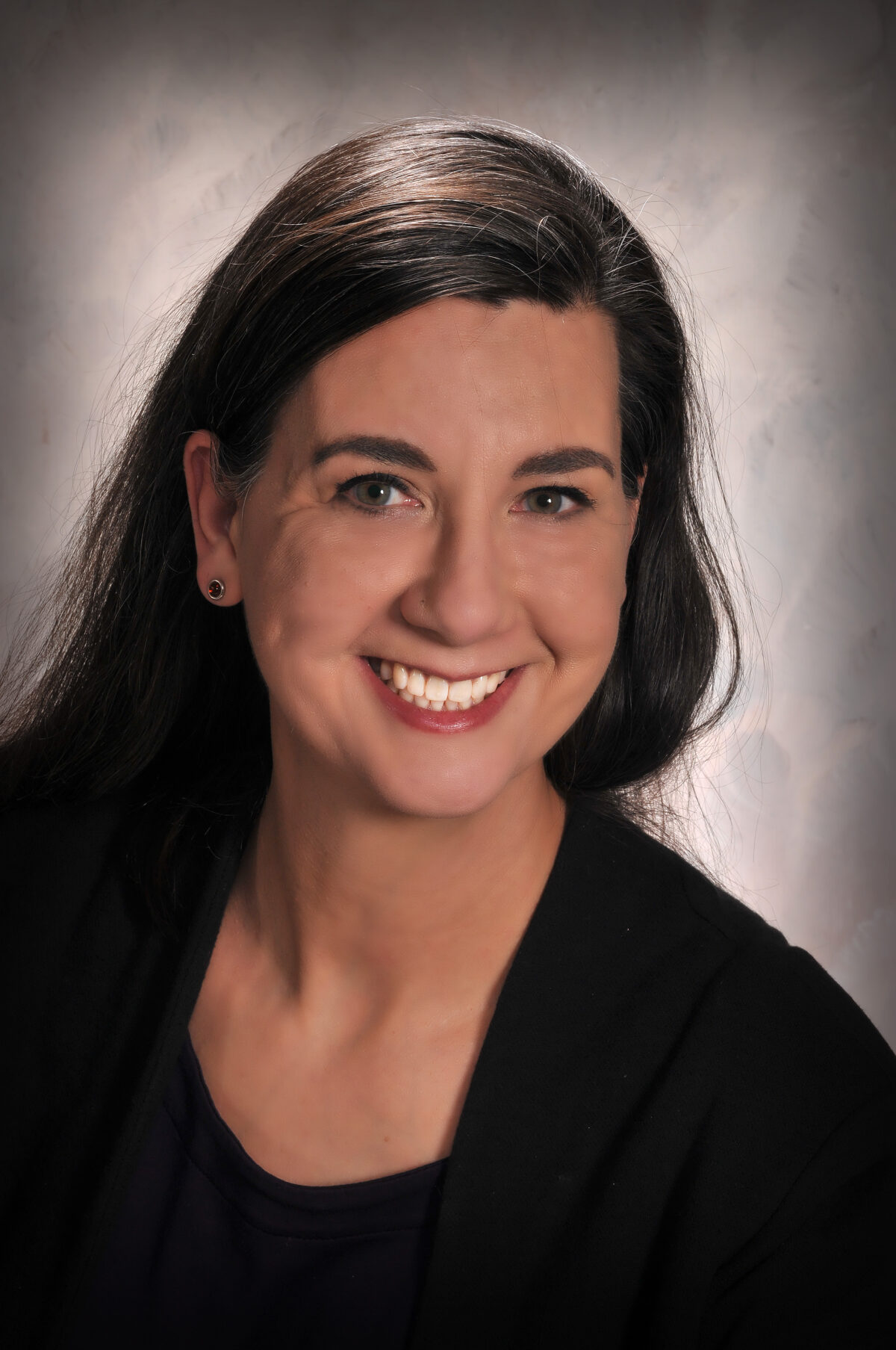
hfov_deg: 10.7
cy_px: 675
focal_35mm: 128
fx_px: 4772
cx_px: 448
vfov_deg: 16.1
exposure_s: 1/100
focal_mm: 85
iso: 200
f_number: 14
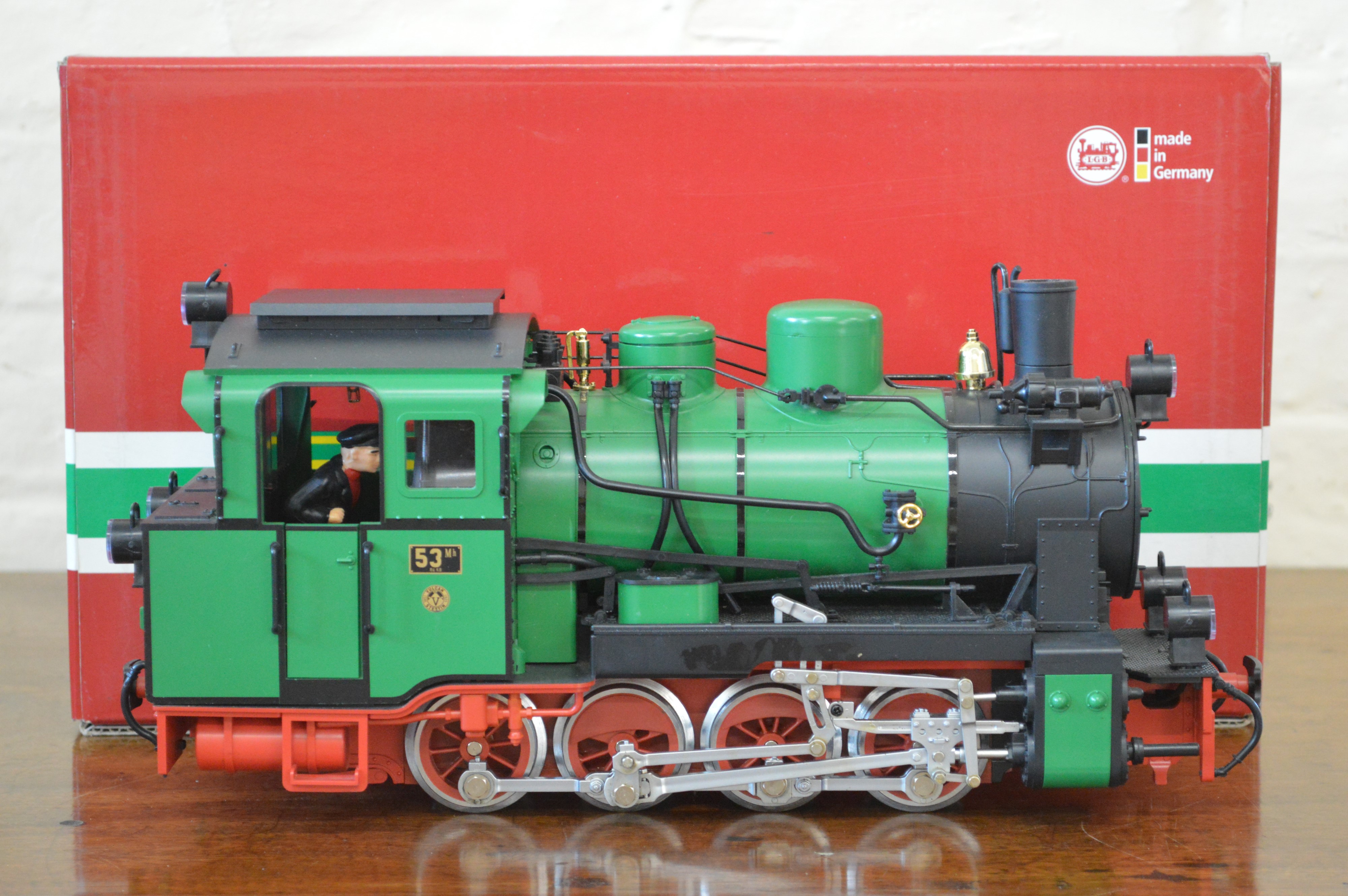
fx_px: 3087
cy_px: 448
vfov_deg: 16.5
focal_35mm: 82
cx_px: 674
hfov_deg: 24.6
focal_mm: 55
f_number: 5.6
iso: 3200
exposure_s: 1/30
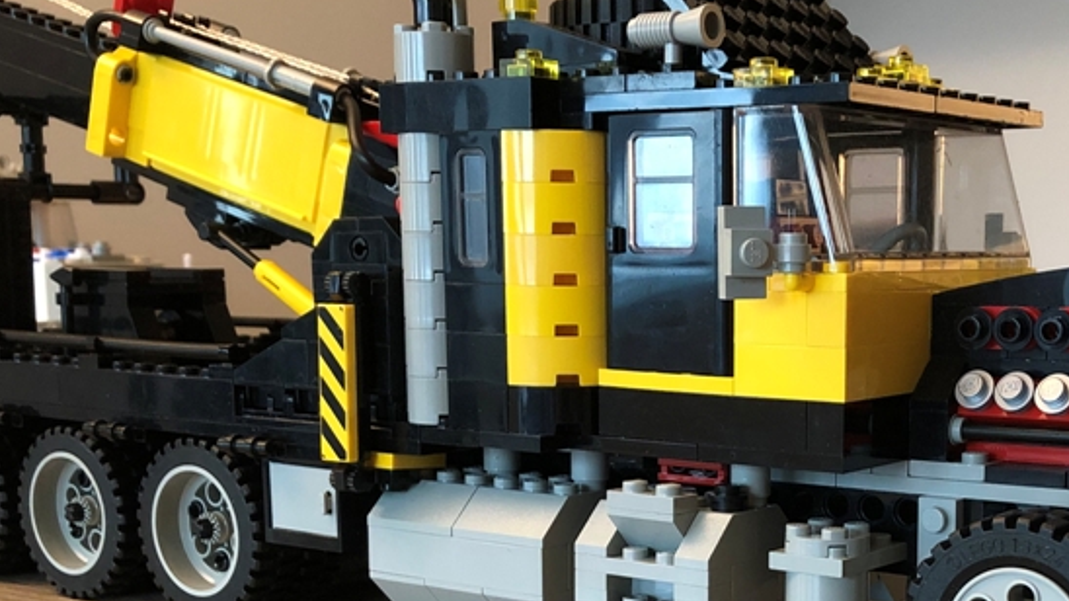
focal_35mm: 57
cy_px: 521
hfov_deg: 36.0
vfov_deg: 20.7
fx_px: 1615
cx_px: 772
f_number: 1.8
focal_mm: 3.99
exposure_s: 1/16
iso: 80
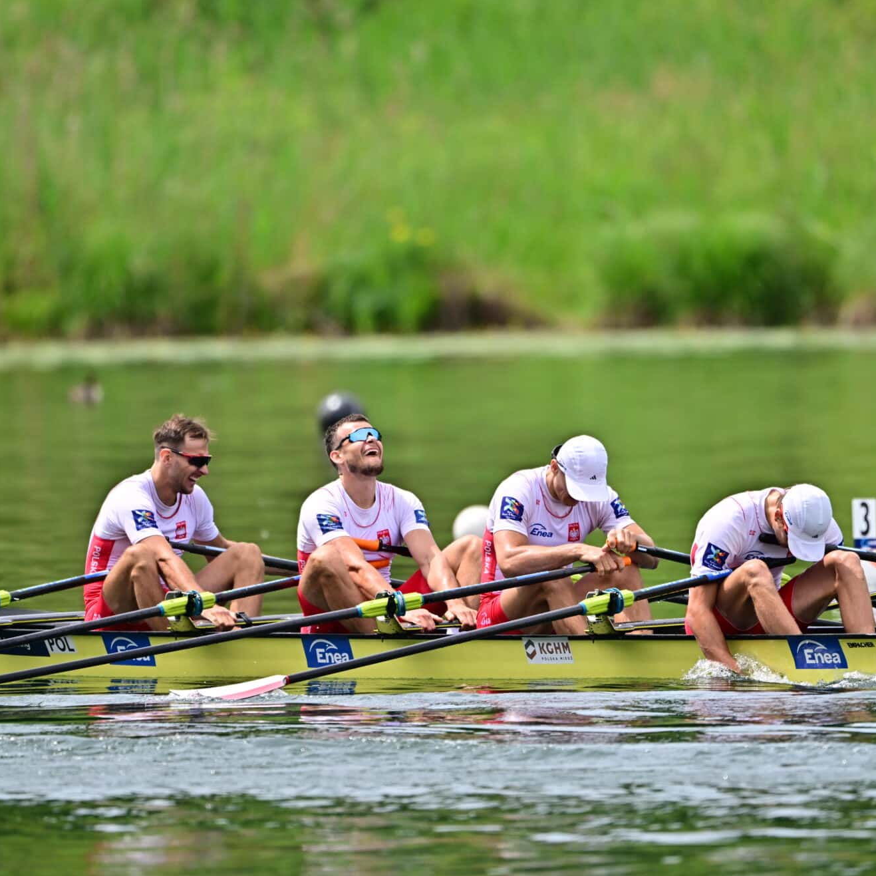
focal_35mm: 1022
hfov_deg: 1.7
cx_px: 497
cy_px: 438
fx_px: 29261
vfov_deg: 1.7
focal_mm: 800
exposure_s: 1/1000
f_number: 6.3
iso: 220
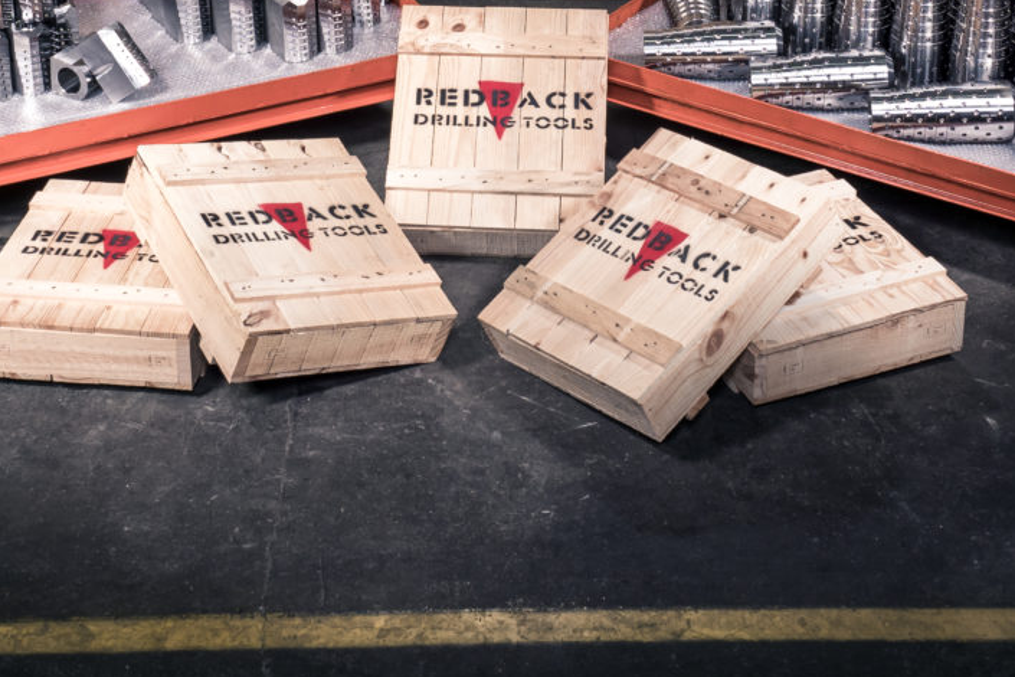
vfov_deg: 17.0
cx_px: 528
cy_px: -109
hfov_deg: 26.3
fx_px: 2171
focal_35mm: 77
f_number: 5
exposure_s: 1/250
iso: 200
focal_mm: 17
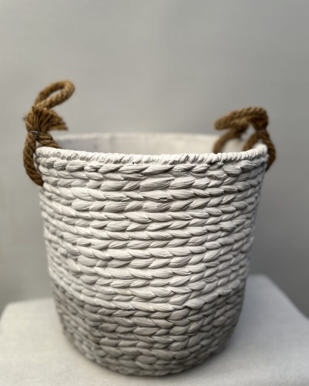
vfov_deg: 65.9
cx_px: 152
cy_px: 208
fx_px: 297
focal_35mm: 26
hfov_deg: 54.9
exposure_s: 1/121
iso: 125
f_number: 1.78
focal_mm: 6.86
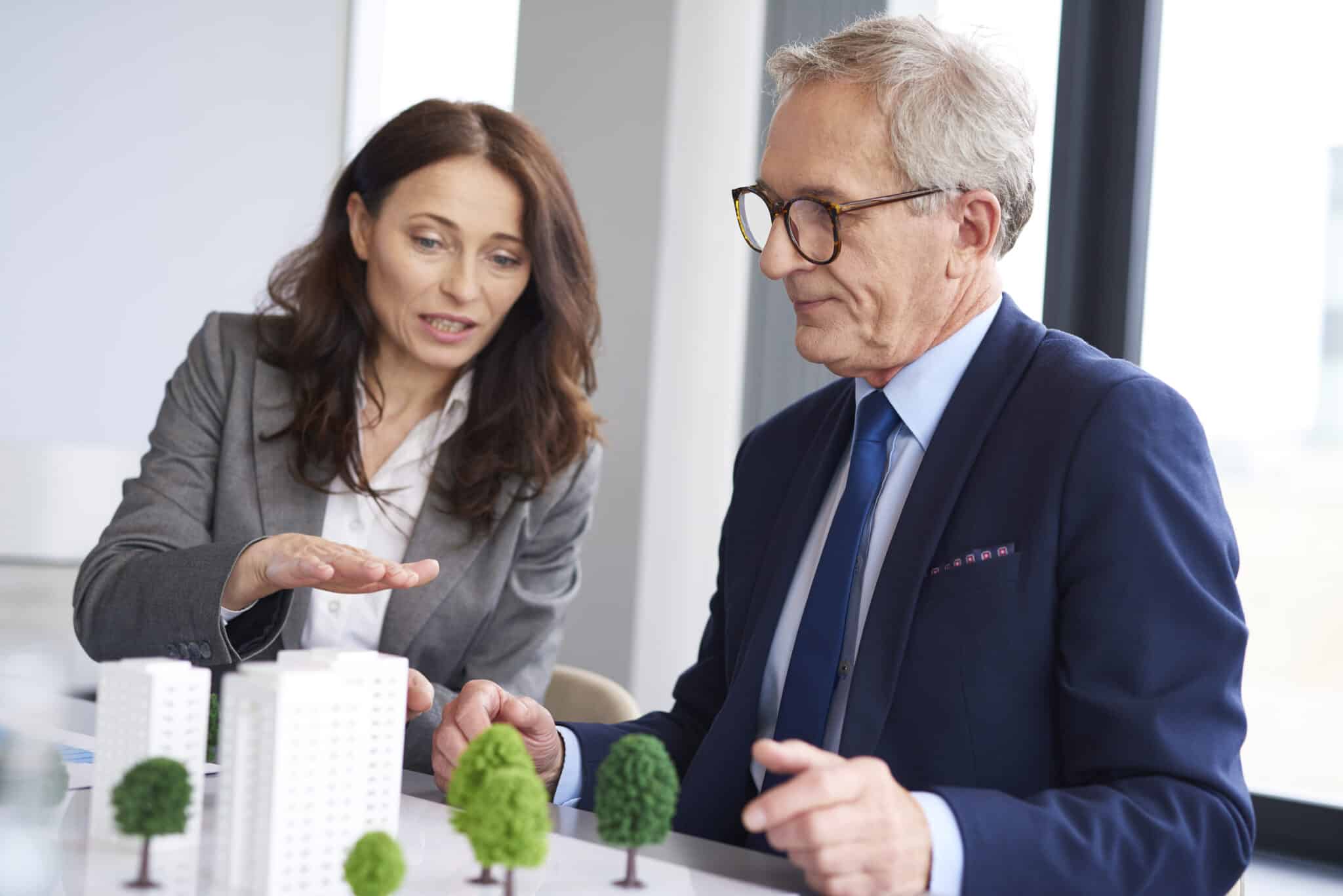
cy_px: 448
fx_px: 1866
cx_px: 672
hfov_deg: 39.6
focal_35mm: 50
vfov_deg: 27.0
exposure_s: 1/125
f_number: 2.5
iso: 200
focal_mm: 50
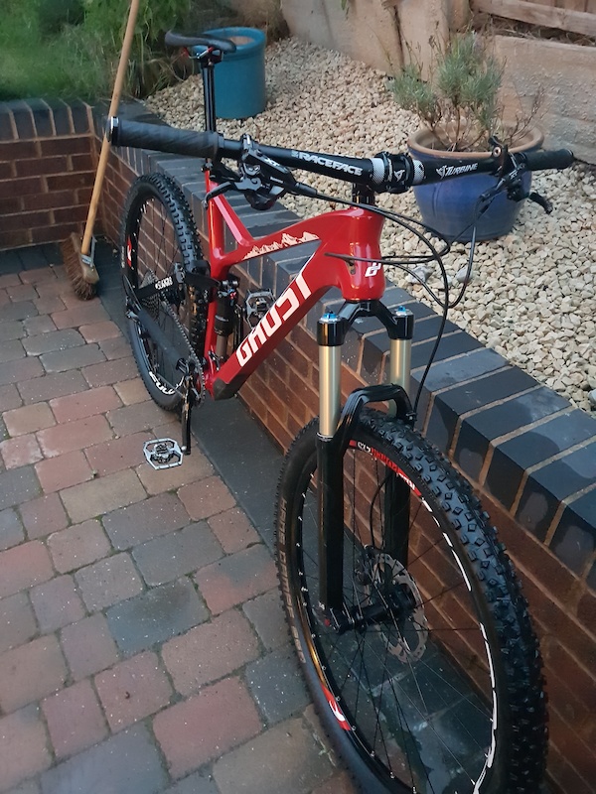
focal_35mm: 26
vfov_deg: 67.3
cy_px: 397
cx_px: 298
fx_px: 597
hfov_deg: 53.1
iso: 1000
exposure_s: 1/10
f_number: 1.7
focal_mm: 4.2
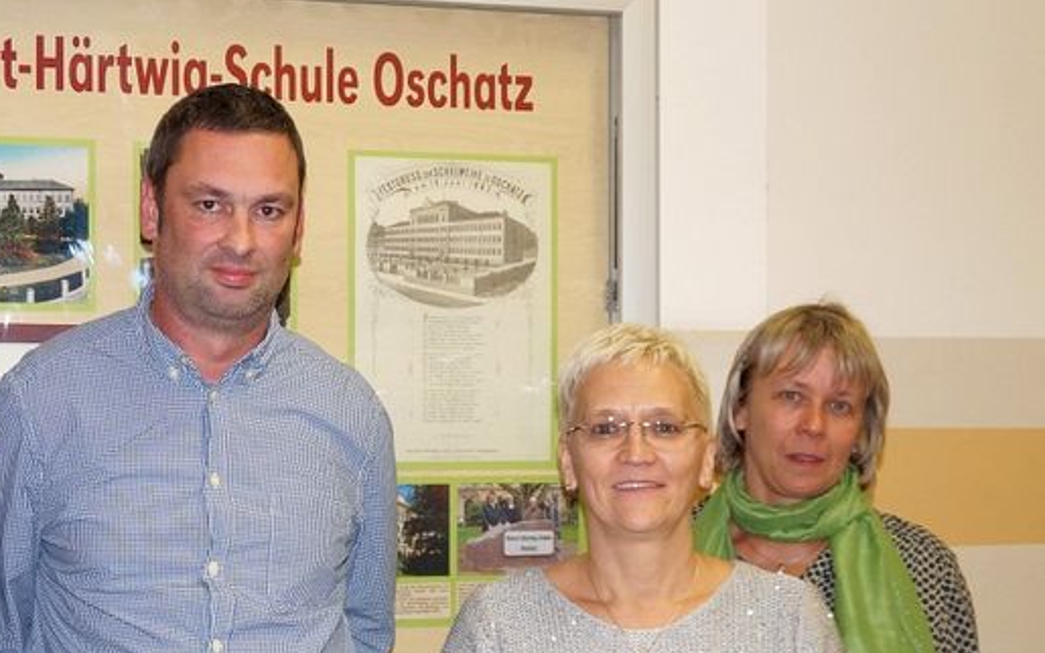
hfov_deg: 35.1
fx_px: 1624
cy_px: 473
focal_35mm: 57
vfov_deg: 22.6
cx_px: 298
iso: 800
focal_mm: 24
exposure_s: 1/60
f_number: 4
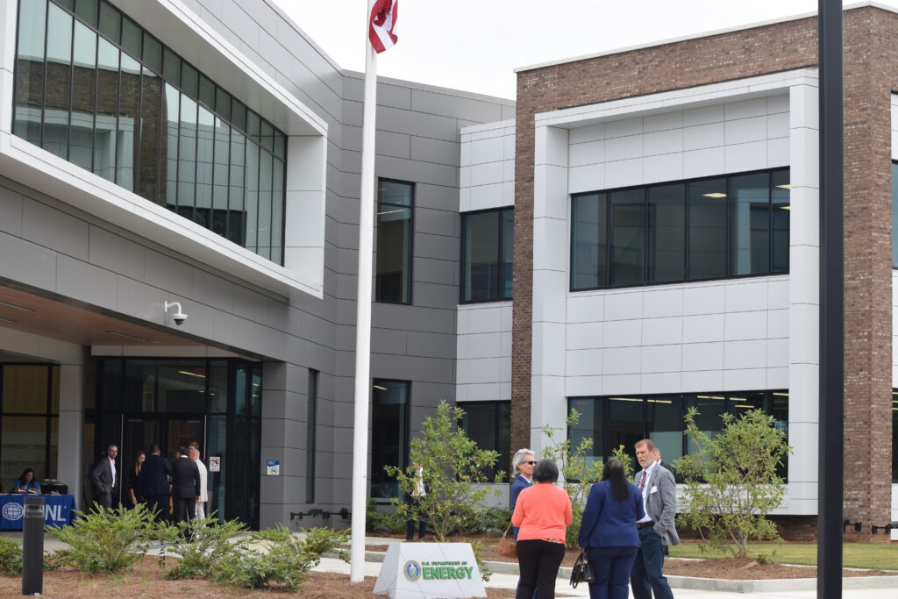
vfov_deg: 16.6
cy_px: 300
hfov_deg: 24.6
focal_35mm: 82
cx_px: 449
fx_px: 2058
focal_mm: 55
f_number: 8
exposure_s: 1/250
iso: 250
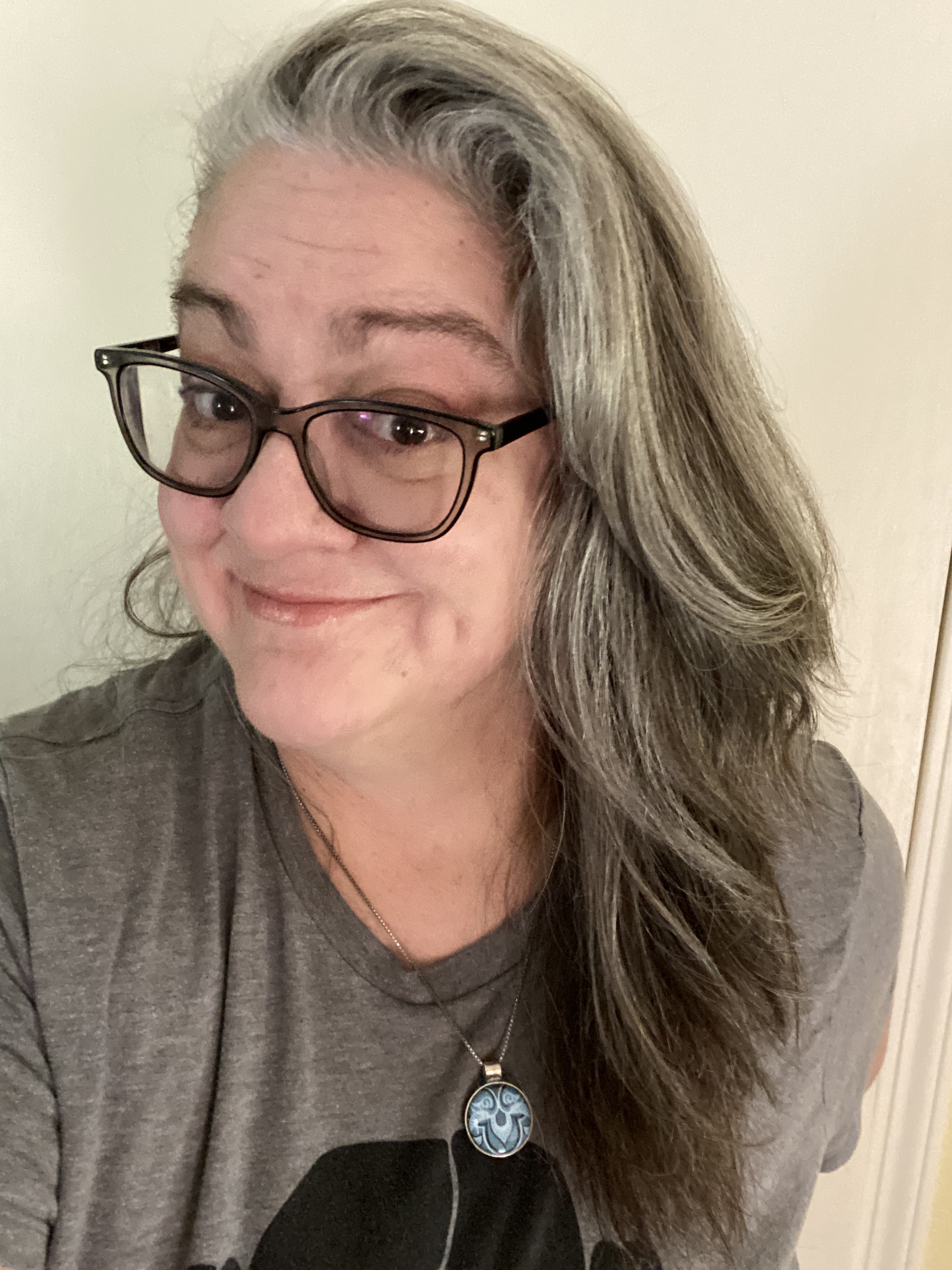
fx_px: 1100
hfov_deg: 46.8
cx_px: 476
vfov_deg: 60.0
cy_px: 635
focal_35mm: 30
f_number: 2.2
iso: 640
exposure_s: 1/30
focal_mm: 2.71
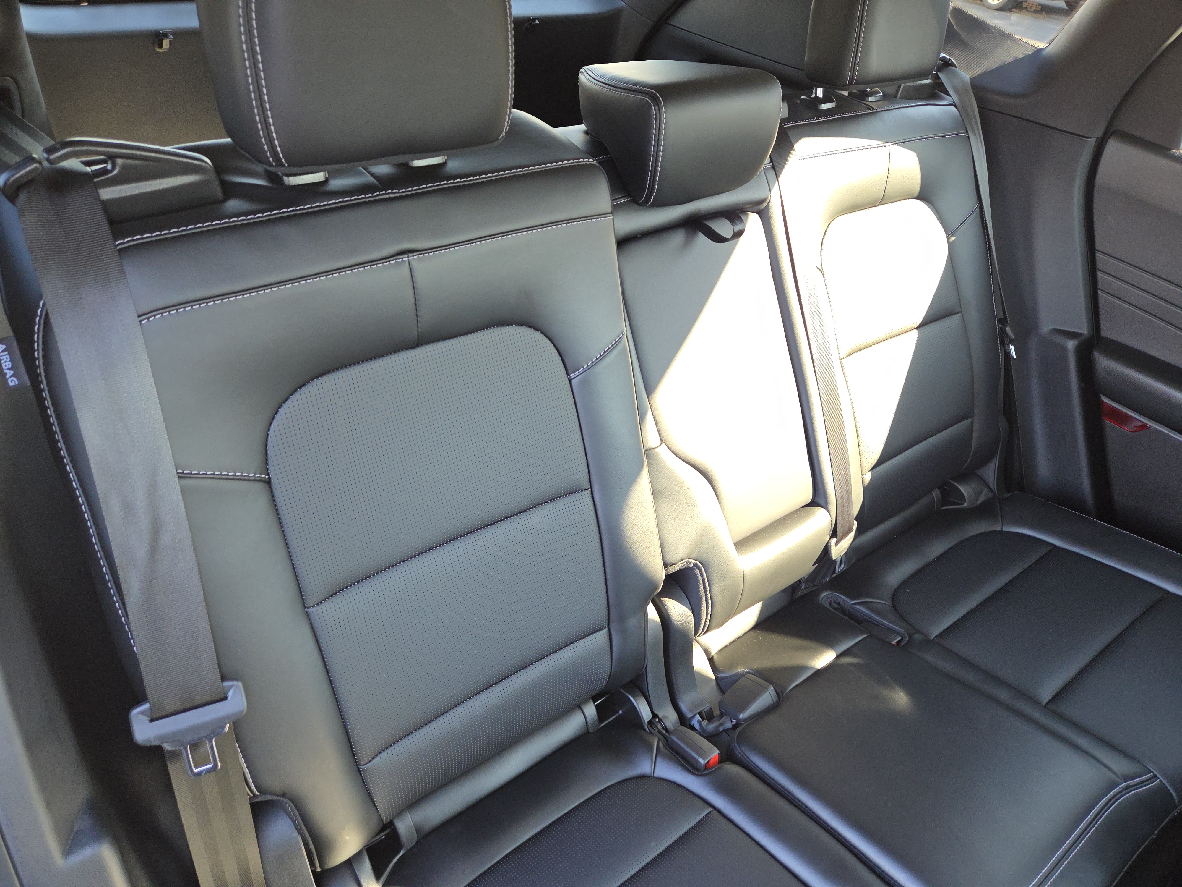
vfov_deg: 58.9
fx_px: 785
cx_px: 591
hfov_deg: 73.9
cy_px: 444
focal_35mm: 23
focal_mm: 5.4
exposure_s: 1/120
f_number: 1.8
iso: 200
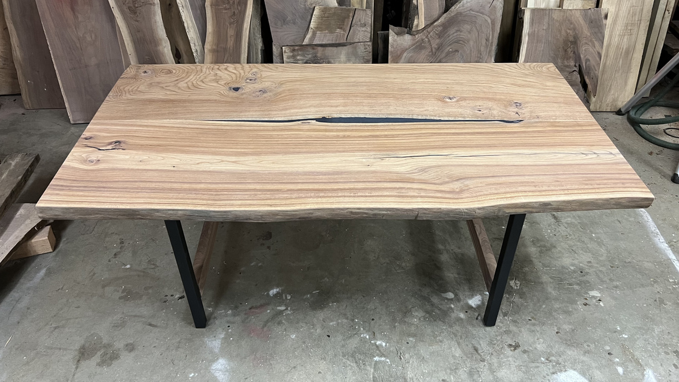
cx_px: 344
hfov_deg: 66.1
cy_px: 170
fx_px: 522
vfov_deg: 40.1
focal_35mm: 29
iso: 400
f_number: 1.5
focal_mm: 5.7
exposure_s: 1/60
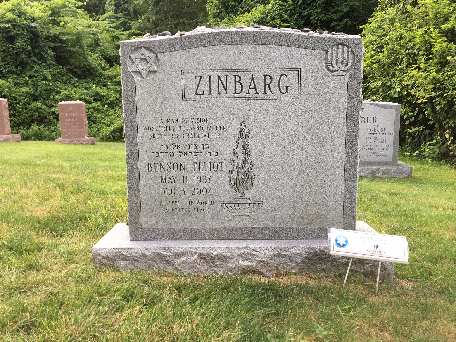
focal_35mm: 29
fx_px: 382
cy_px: 171
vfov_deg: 48.2
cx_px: 228
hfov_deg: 61.7
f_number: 2.2
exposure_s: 1/60
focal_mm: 4.15
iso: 25
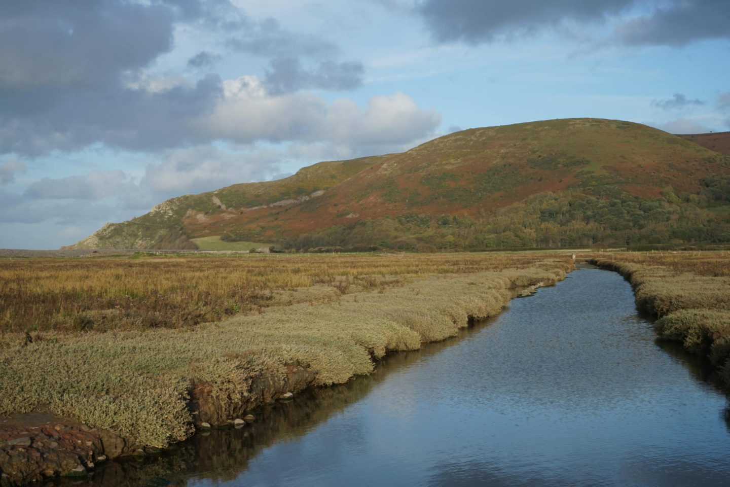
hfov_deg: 38.9
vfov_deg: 26.5
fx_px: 1034
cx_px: 365
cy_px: 244
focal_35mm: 51
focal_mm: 51
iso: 320
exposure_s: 1/60
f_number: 22
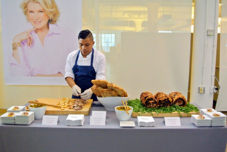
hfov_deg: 55.7
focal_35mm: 34
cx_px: 114
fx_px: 215
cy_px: 76
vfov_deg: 39.0
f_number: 3.8
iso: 640
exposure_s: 1/30
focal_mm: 12.7
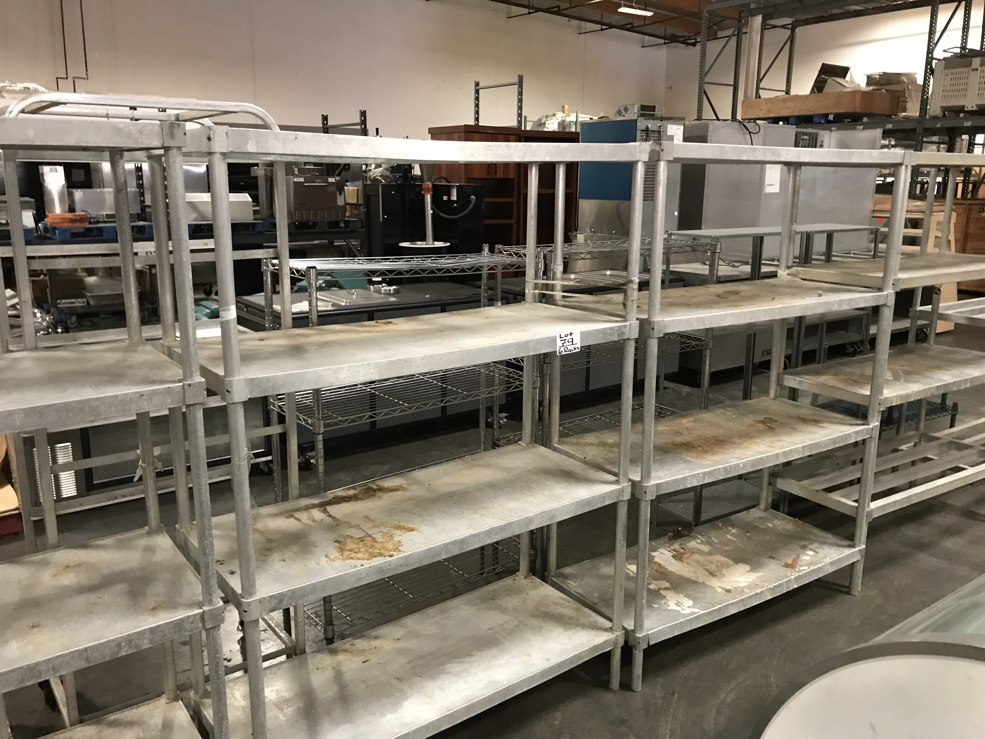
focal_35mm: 28
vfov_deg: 49.7
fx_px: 797
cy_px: 370
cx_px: 492
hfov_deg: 63.4
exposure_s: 1/11
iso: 100
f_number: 1.8
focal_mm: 3.99
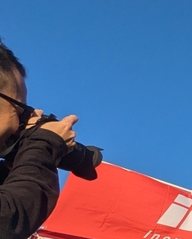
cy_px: 166
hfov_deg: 15.9
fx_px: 454
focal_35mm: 64
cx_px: 425
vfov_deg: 29.3
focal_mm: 2.35
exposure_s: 1/1742
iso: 55
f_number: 2.2
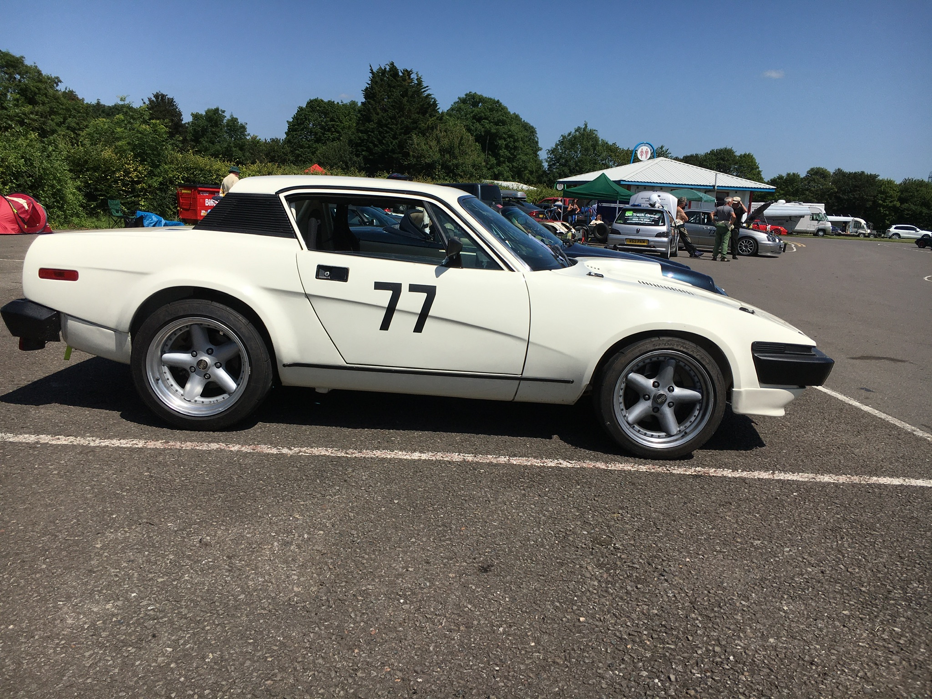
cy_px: 350
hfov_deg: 61.7
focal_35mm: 29
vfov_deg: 48.2
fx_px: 781
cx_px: 466
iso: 25
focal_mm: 4.15
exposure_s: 1/3344
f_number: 2.2
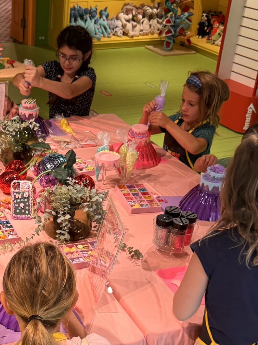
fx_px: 576
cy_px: 271
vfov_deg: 32.4
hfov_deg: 24.6
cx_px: 31
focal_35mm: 58
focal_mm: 6.76
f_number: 1.78
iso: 160
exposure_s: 1/120
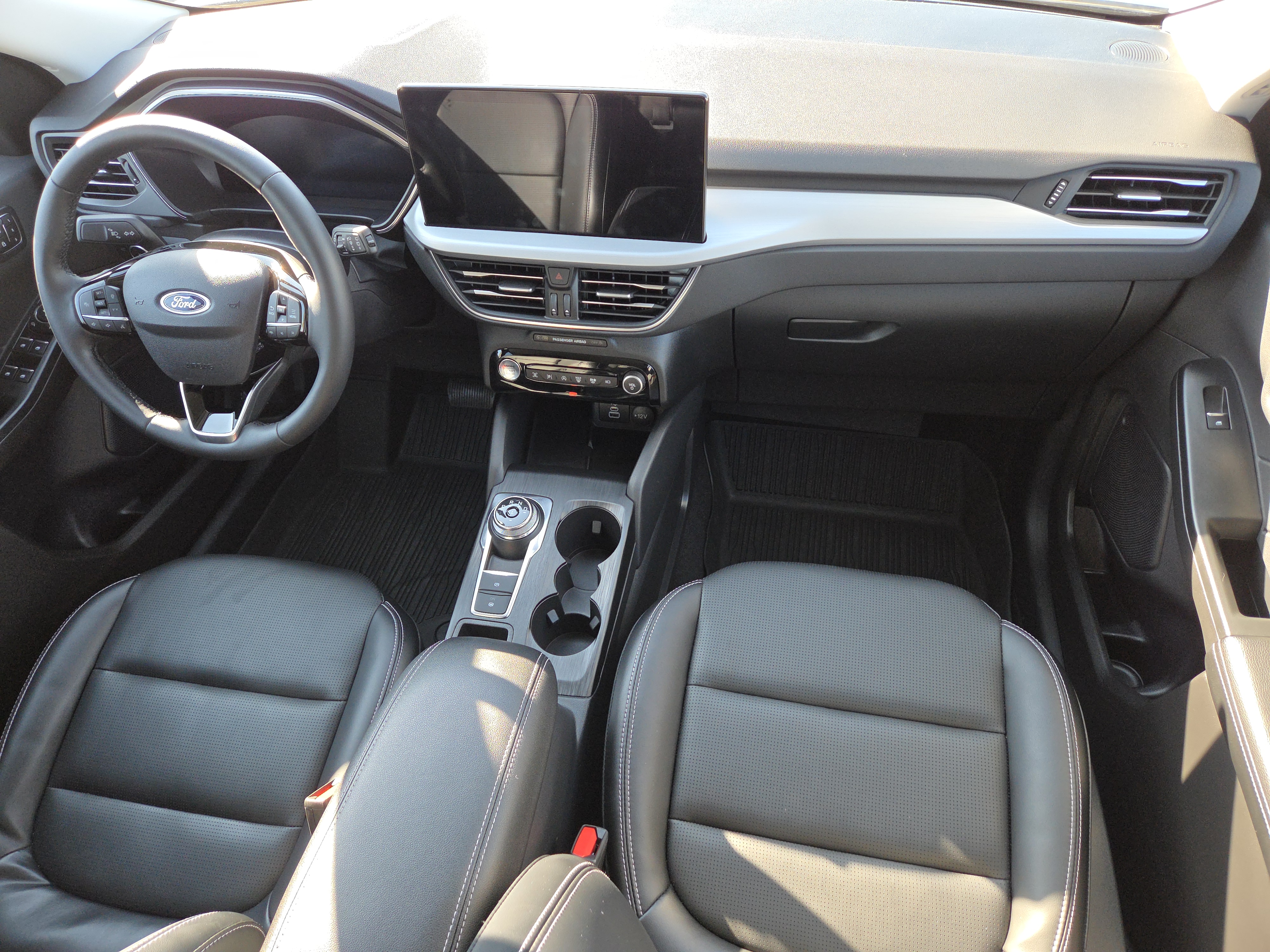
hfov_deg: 73.9
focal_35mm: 23
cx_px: 635
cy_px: 476
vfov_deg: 58.9
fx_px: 844
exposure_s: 1/180
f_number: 1.8
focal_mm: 5.4
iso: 100
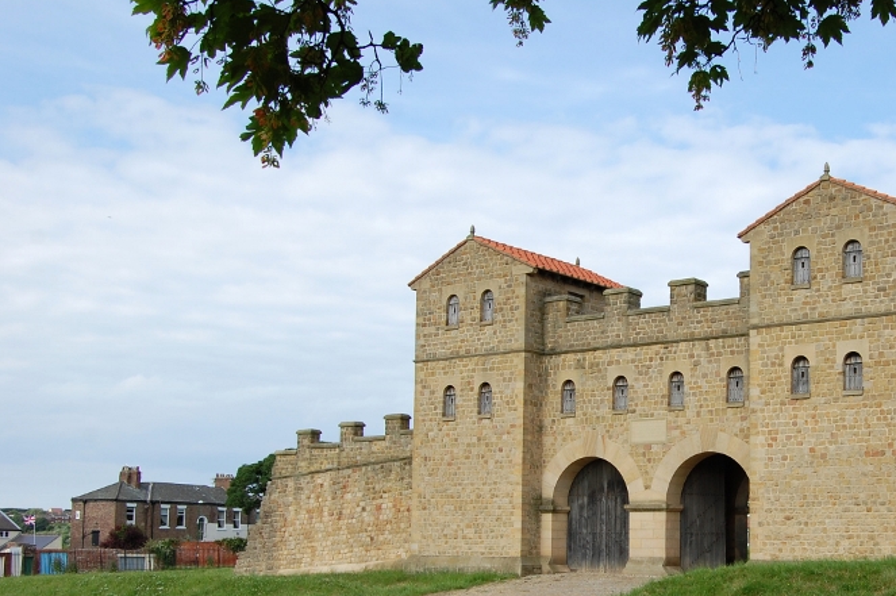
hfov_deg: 37.9
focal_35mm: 51
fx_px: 1268
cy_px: 410
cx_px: 670
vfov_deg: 26.3
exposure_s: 1/320
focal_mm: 22
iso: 200
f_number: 9
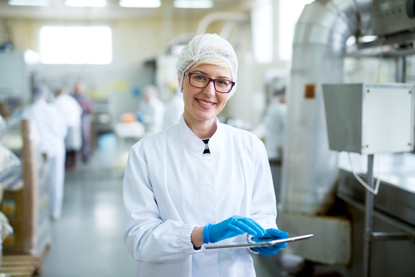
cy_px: 138
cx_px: 208
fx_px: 576
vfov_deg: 27.0
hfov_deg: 39.6
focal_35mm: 50
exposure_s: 1/500
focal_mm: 50
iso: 500
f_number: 1.8
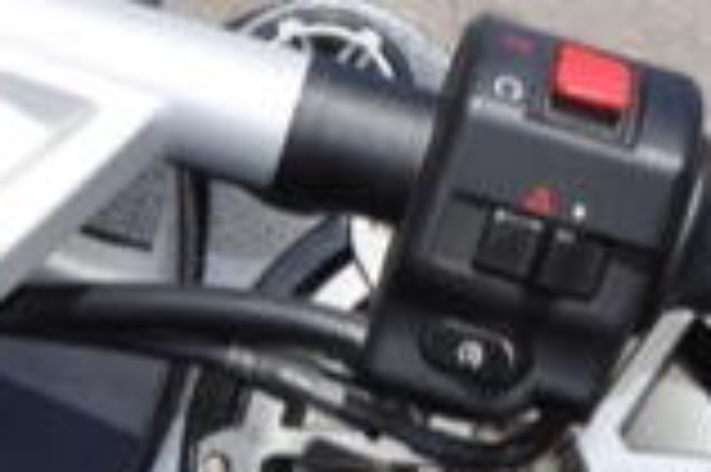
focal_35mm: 137
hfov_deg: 13.7
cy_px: 330
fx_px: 2703
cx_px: -495
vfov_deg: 10.0
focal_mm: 18
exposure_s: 1/200
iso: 200
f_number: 14
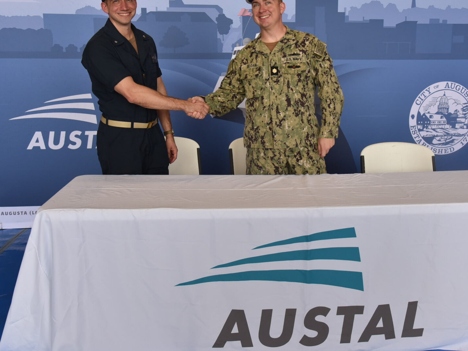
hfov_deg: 45.7
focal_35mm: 41
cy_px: 153
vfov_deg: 35.1
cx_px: 262
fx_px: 554
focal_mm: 30
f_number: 8
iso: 1600
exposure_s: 1/250
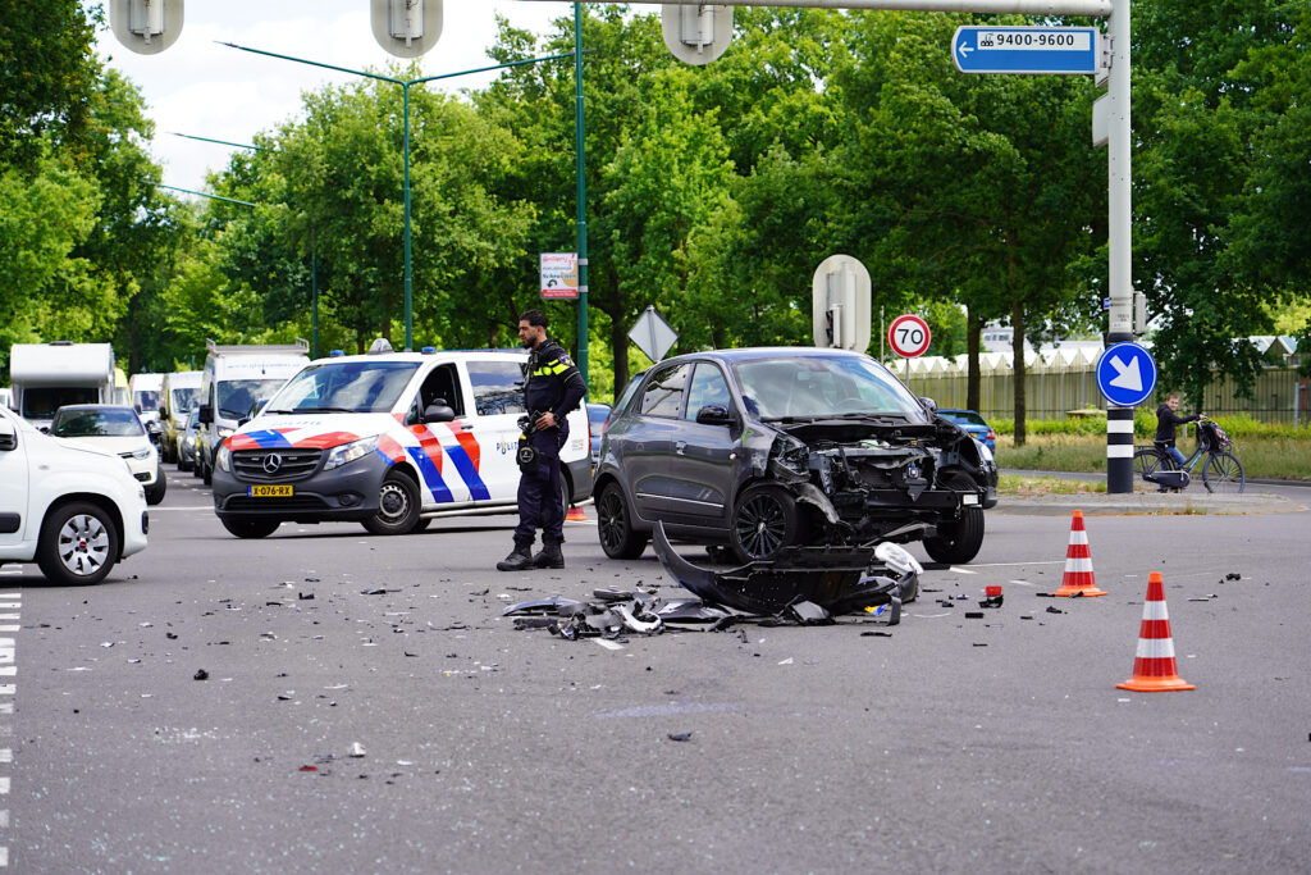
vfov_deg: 13.0
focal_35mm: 105
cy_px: 438
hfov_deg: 19.5
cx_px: 656
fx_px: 3824
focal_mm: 105
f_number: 5
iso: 100
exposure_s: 1/160
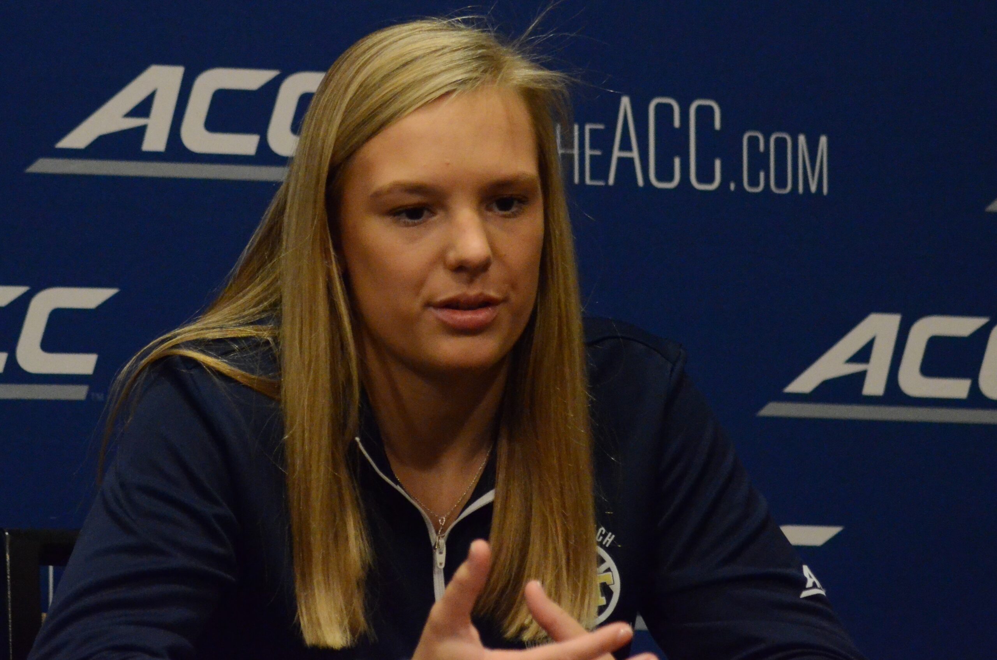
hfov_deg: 10.6
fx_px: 5389
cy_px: 330
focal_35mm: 195
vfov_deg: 7.0
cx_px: 498
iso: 6400
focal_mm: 130
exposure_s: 1/200
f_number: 4.5
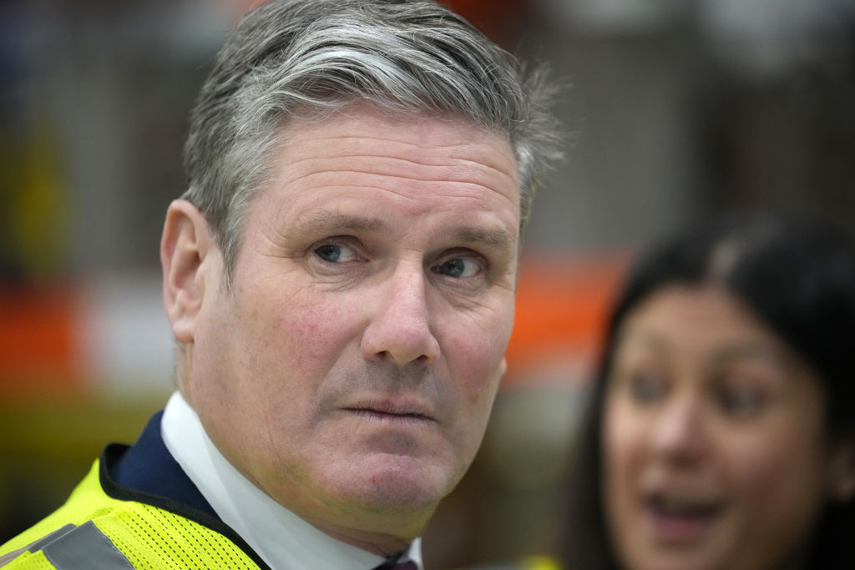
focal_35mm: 200
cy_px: 285
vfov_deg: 6.9
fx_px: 4750
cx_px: 428
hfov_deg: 10.3
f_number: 2.8
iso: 4000
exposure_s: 1/500
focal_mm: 200
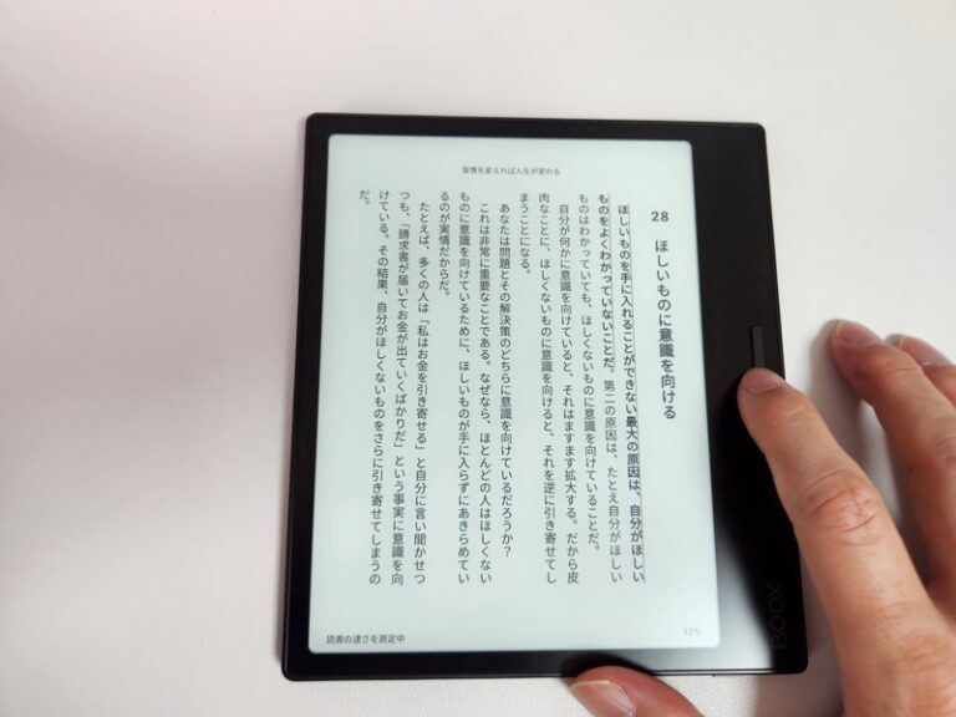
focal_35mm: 23
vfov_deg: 58.9
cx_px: 478
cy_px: 358
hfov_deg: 73.9
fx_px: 635
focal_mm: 5.4
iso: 100
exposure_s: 1/50
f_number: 1.8
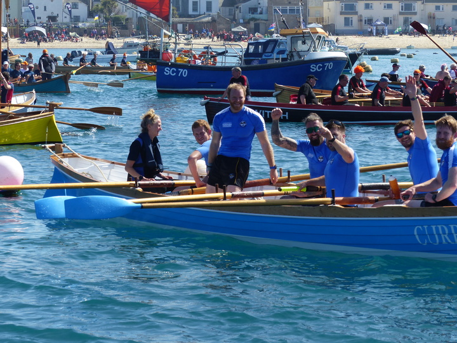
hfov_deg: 13.0
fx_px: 2007
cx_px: 228
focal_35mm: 152
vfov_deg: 9.8
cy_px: 172
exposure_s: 1/800
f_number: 4
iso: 100
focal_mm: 27.4
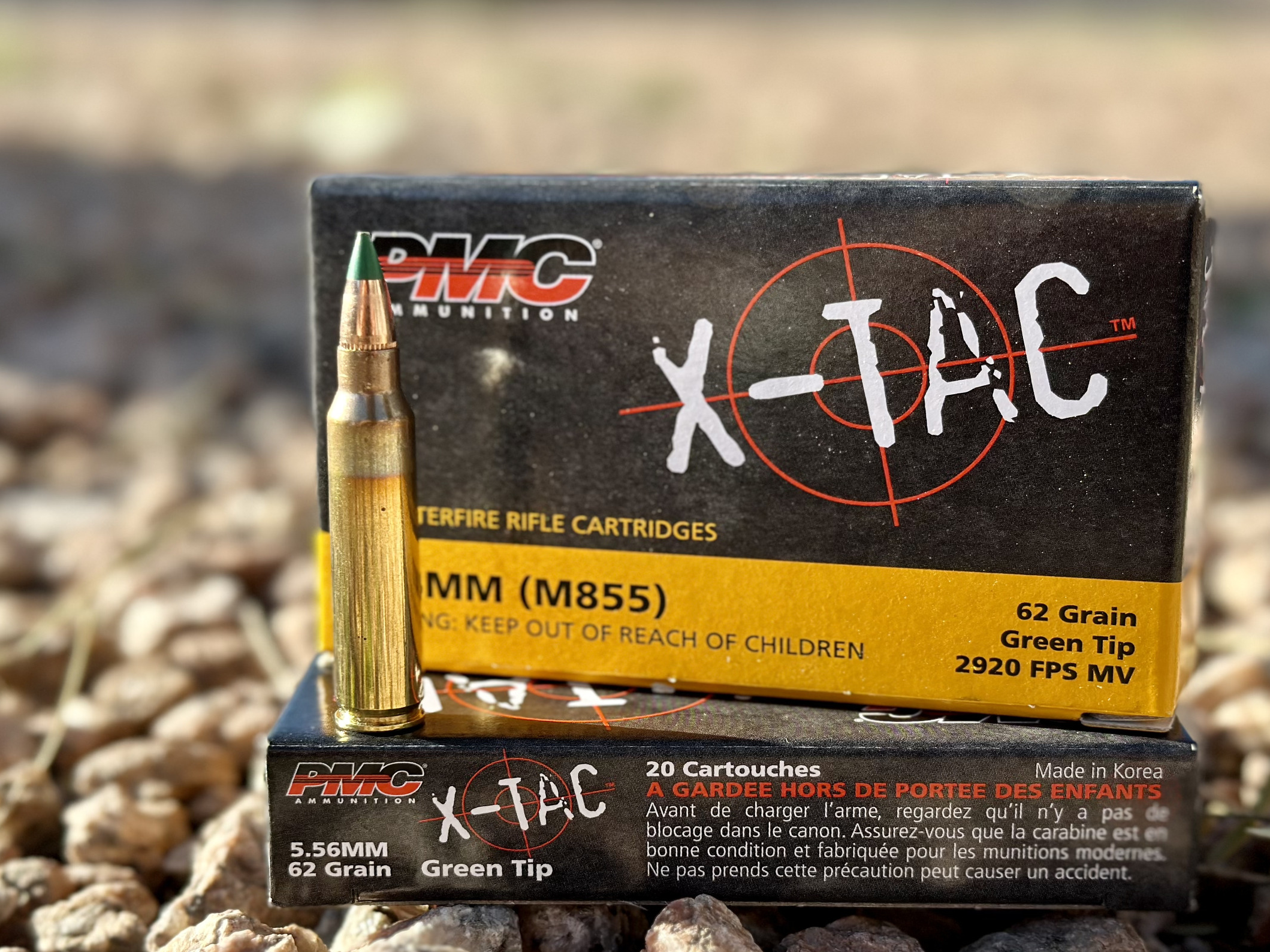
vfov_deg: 25.2
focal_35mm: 58
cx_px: 732
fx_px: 2128
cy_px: 558
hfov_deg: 33.2
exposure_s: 1/1453
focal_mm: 6.86
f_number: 1.78
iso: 100
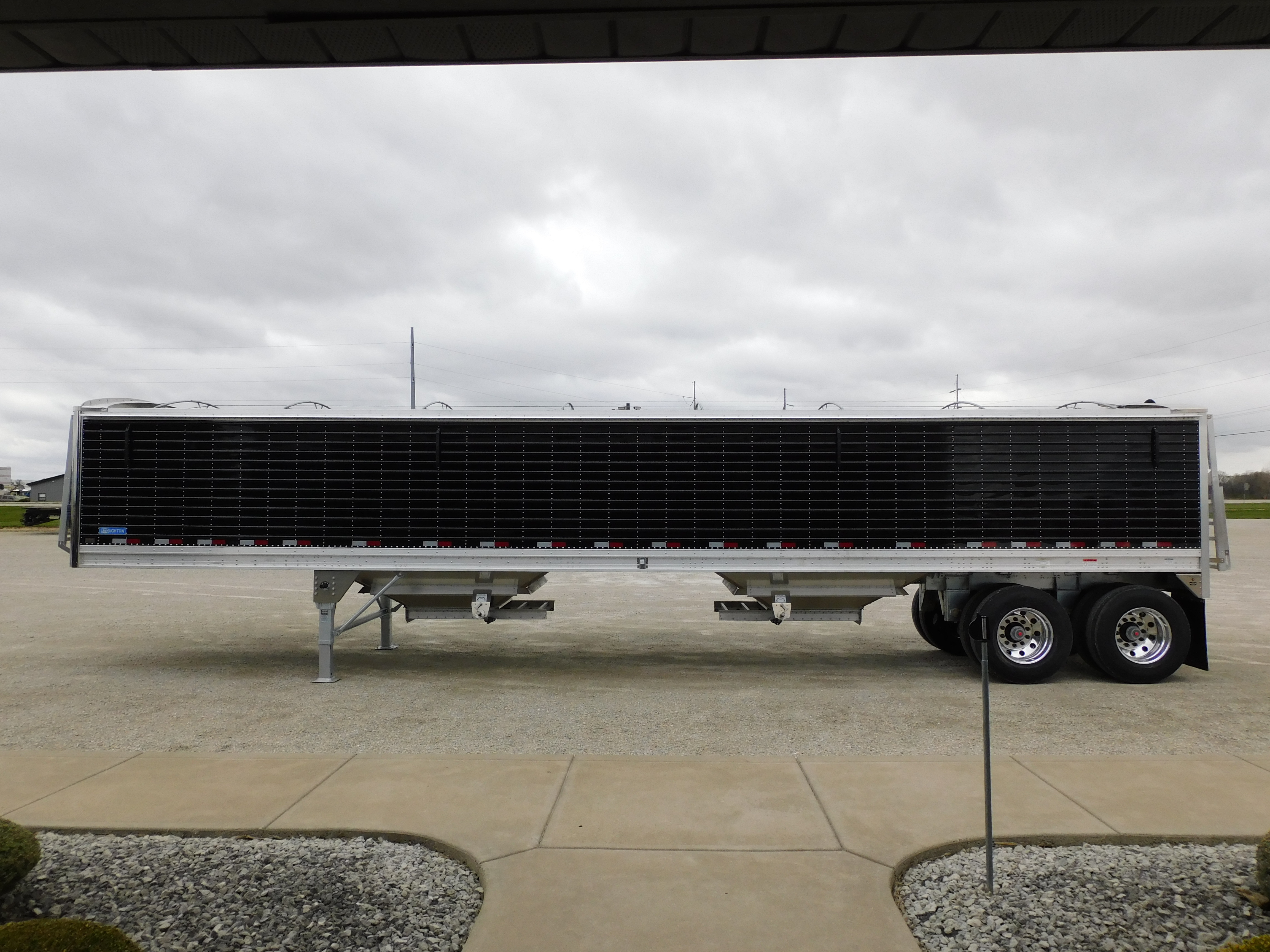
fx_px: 881
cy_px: 476
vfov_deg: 56.8
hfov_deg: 71.6
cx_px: 635
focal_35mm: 24
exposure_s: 1/640
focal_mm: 4.3
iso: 125
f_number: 3.3
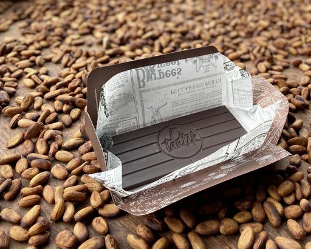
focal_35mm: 39
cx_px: 177
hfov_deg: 46.7
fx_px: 359
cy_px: 36
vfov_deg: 36.4
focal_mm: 4.25
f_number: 1.8
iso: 32
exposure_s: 1/147
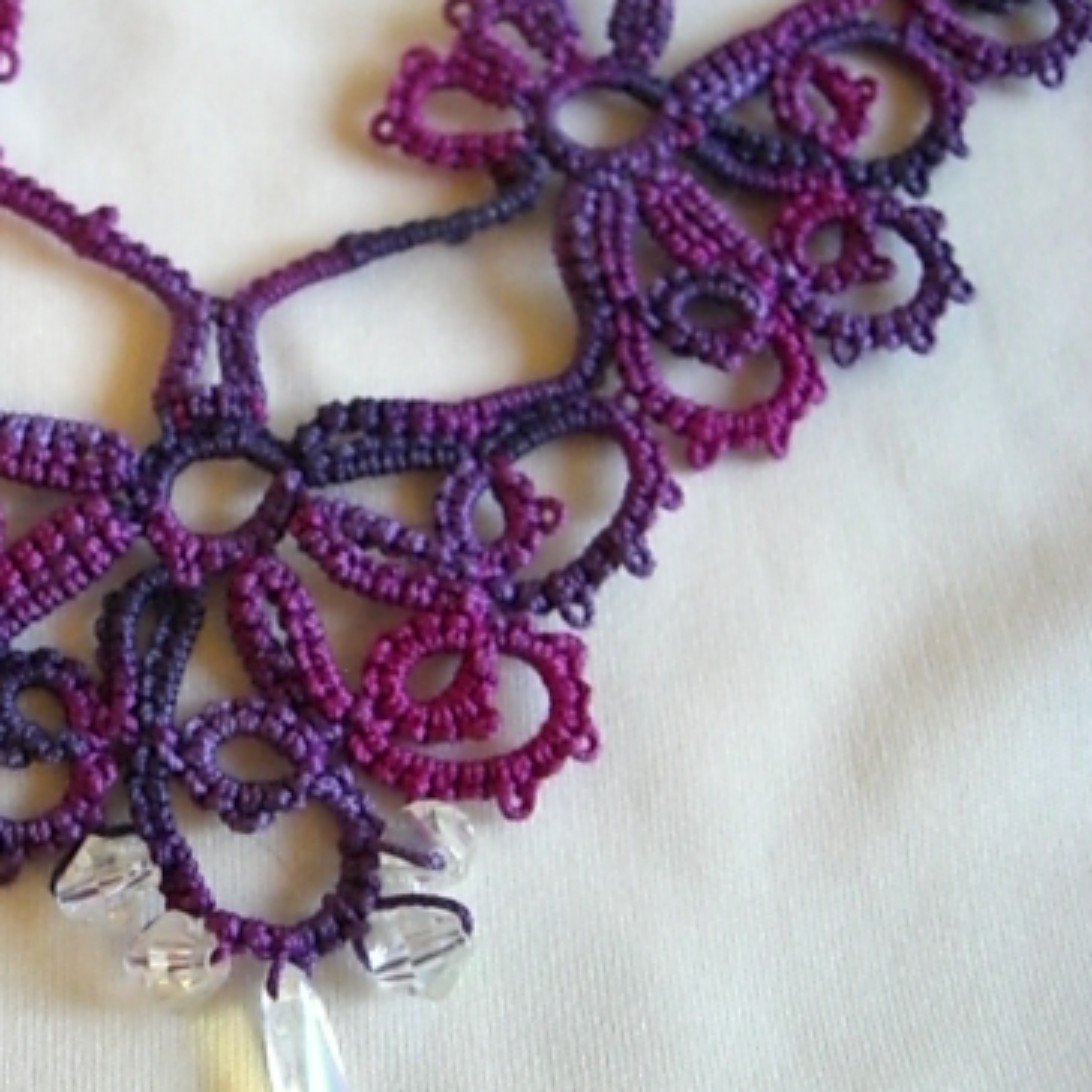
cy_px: 537
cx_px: 144
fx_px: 2106
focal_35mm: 59
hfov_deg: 28.1
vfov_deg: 29.1
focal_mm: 6.2
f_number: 2.7
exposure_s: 1/60
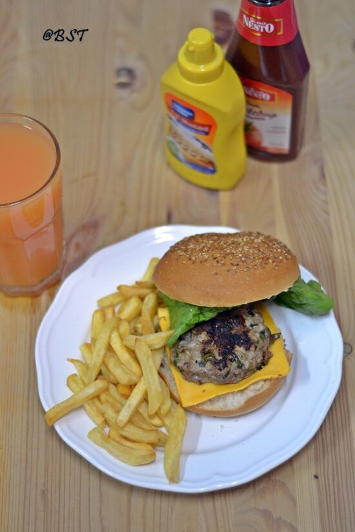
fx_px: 1109
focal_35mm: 75
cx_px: 178
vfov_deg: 27.0
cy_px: 266
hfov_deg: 18.2
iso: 720
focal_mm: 50
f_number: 1.8
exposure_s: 1/60
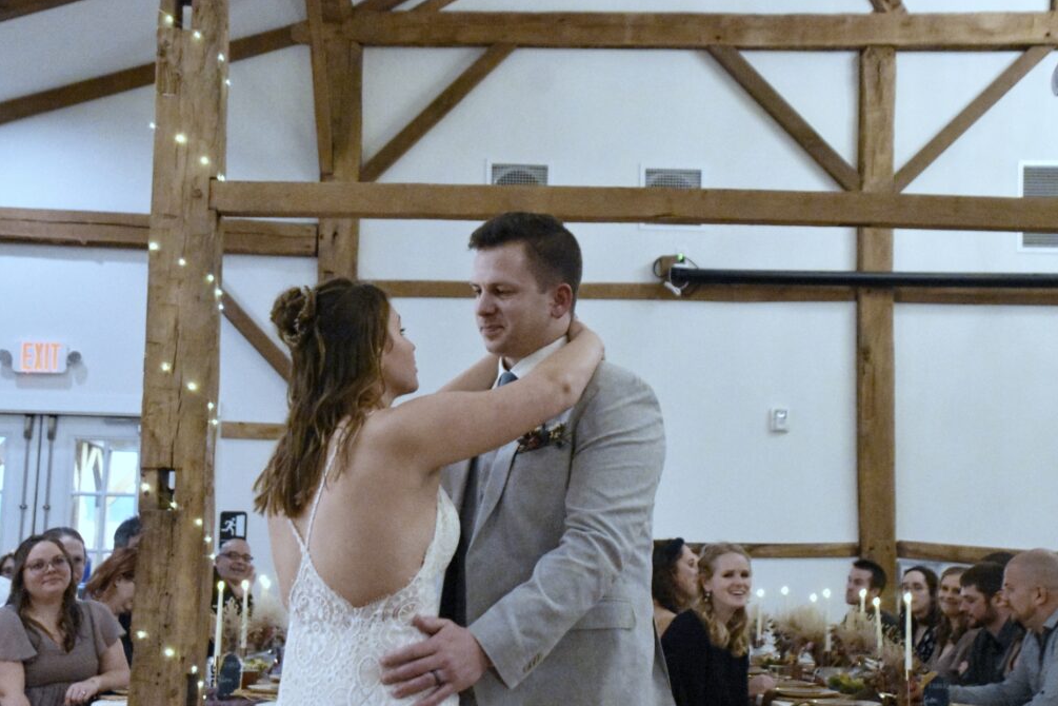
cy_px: 358
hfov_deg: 37.2
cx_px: 520
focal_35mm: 54
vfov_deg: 25.3
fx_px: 1572
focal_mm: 35
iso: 8000
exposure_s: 1/60
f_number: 4.5
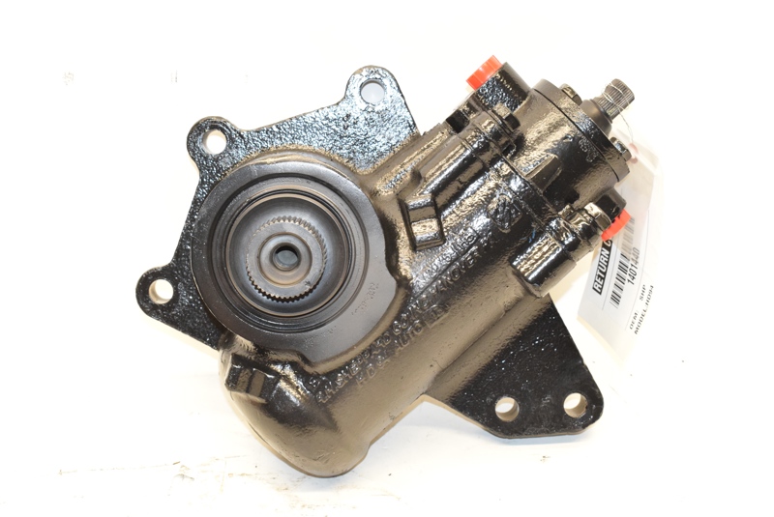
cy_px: 258
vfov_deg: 22.7
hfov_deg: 33.4
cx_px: 387
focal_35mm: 60
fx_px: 1291
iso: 3200
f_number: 9
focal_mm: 40
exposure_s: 1/200
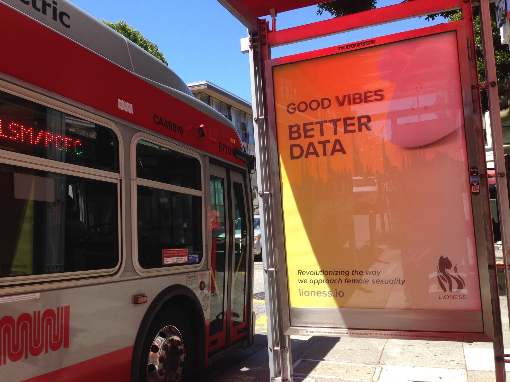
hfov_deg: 55.4
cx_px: 255
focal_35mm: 33
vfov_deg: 42.9
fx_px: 486
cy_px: 191
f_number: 2.4
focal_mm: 4.12
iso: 50
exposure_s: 1/821
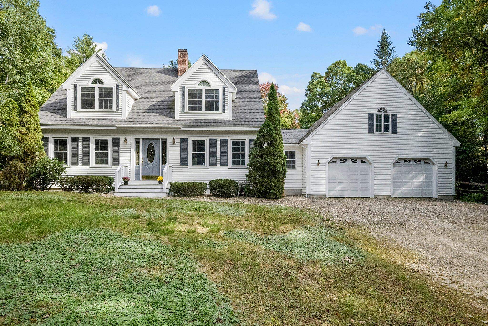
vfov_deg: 62.0
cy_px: 163
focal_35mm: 20
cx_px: 244
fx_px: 271
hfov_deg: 84.0
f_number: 8
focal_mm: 20
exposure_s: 1/2500
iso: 2000
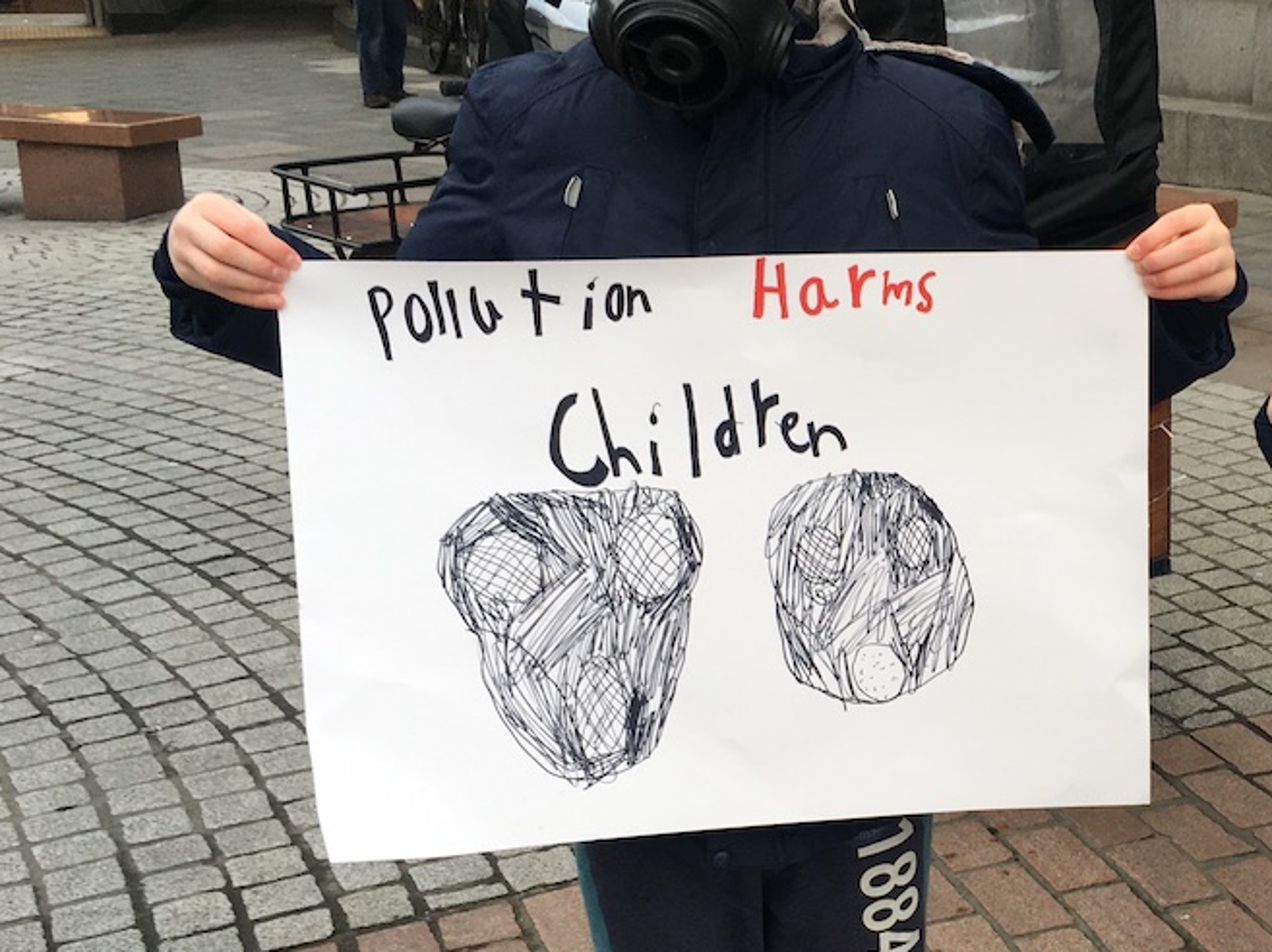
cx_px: 1127
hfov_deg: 34.3
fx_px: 1946
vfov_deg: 27.5
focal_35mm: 53
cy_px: 550
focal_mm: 4.15
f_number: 2.2
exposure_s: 1/100
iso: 32
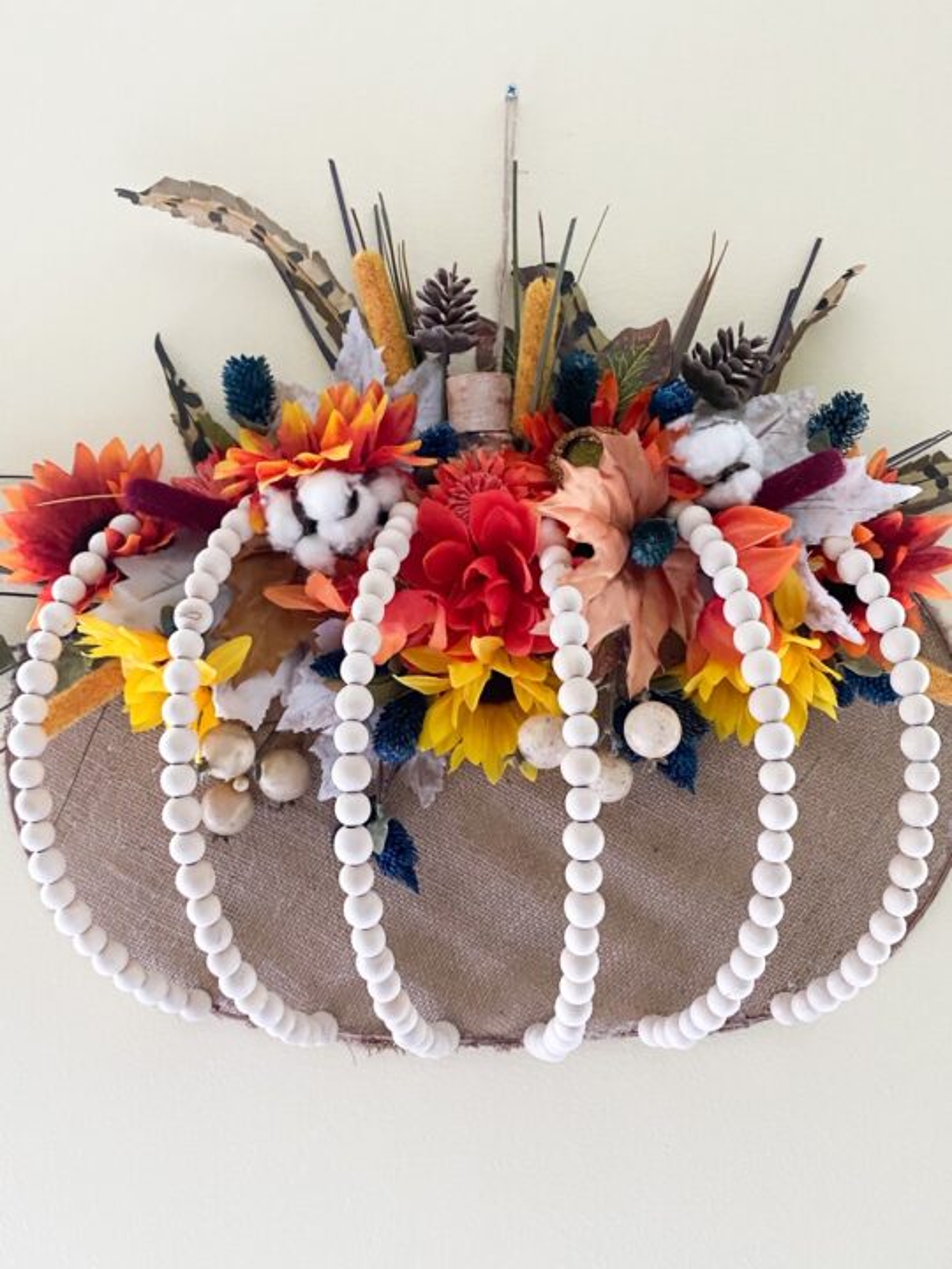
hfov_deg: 53.1
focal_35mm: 26
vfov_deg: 67.3
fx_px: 953
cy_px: 634
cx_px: 476
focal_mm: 4.25
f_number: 1.8
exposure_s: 1/35
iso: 640
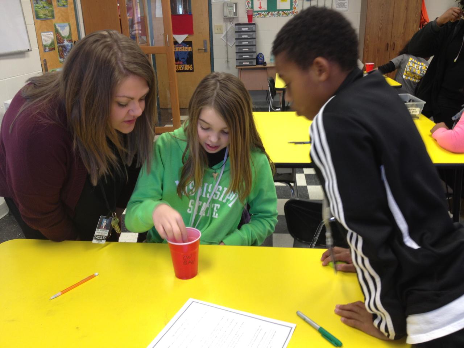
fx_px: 469
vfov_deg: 40.7
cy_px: 174
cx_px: 232
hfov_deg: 52.6
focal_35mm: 35
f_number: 2.4
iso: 64
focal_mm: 4.28
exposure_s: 1/20
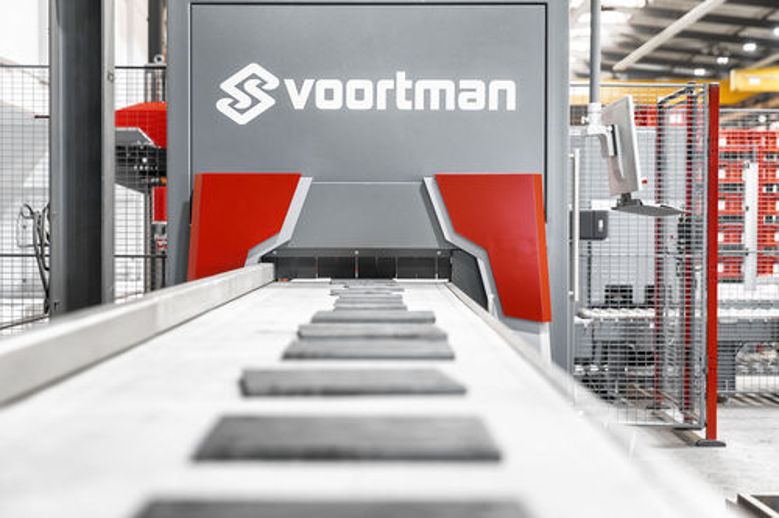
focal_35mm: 70
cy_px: 259
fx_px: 1514
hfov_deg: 28.9
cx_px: 390
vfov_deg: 19.4
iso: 4000
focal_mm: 70
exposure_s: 1/100
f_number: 2.8
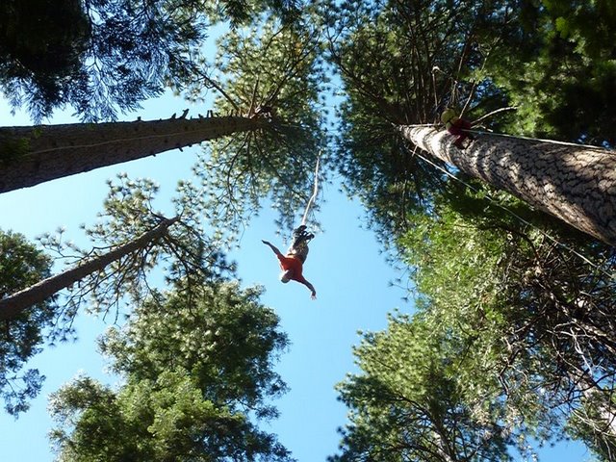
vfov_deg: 36.0
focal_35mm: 40
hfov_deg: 46.8
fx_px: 712
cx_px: 308
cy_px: 231
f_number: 5.6
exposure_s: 1/400
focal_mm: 6.5
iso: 500
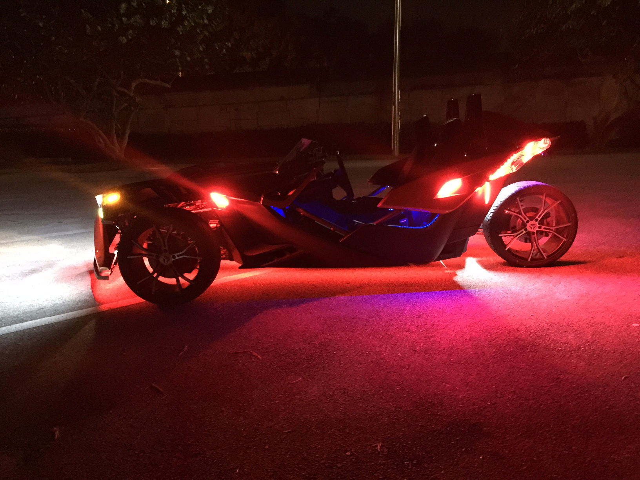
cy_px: 240
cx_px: 320
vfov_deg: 48.2
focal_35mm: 29
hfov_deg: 61.7
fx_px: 536
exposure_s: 1/4
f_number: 2.2
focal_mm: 4.15
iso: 250
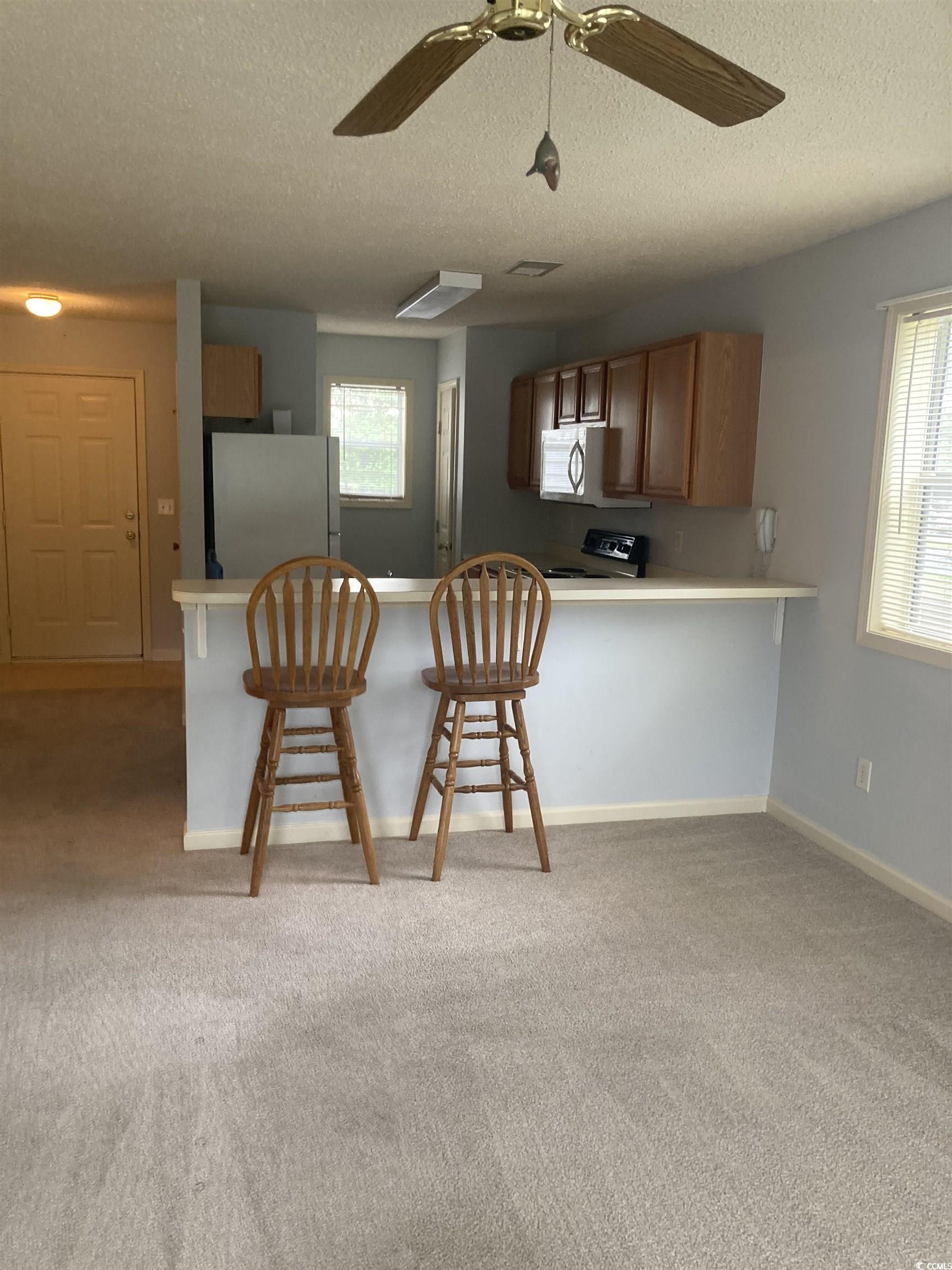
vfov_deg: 63.4
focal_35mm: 28
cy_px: 635
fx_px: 1027
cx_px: 476
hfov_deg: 49.7
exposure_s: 1/60
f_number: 1.8
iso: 200
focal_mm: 3.99
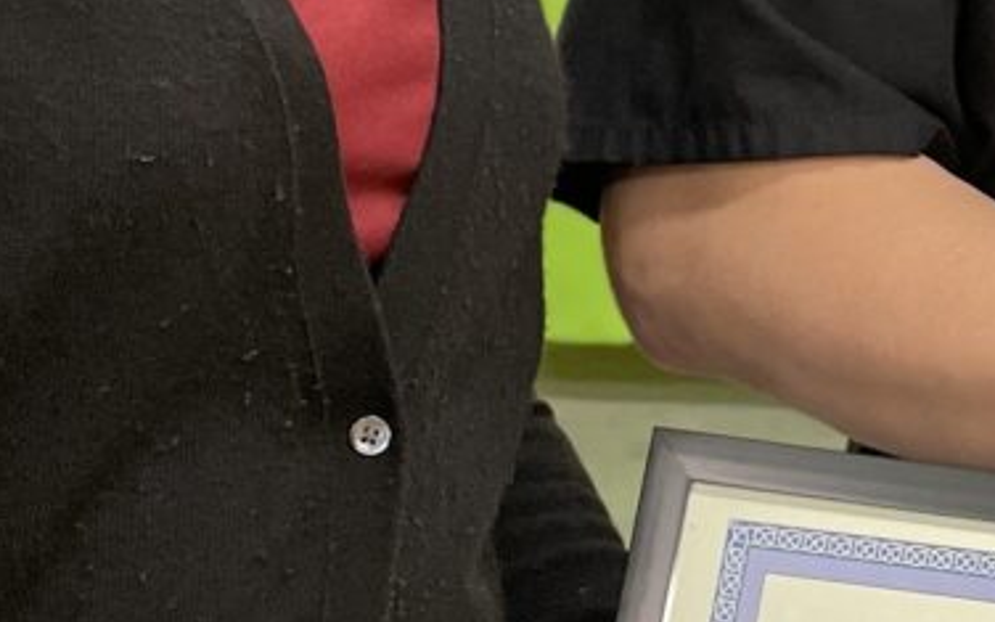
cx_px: 1272
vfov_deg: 10.3
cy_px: -130
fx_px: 3390
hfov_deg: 15.9
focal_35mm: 125
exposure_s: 1/60
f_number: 1.6
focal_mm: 4.2
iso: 125
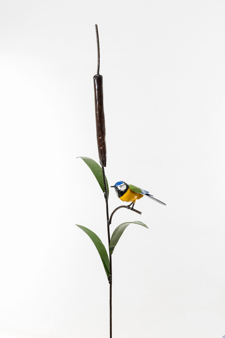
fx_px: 337
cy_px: 169
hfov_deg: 36.9
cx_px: 112
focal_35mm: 36
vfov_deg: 53.1
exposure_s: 1/125
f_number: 14
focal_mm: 36
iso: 250
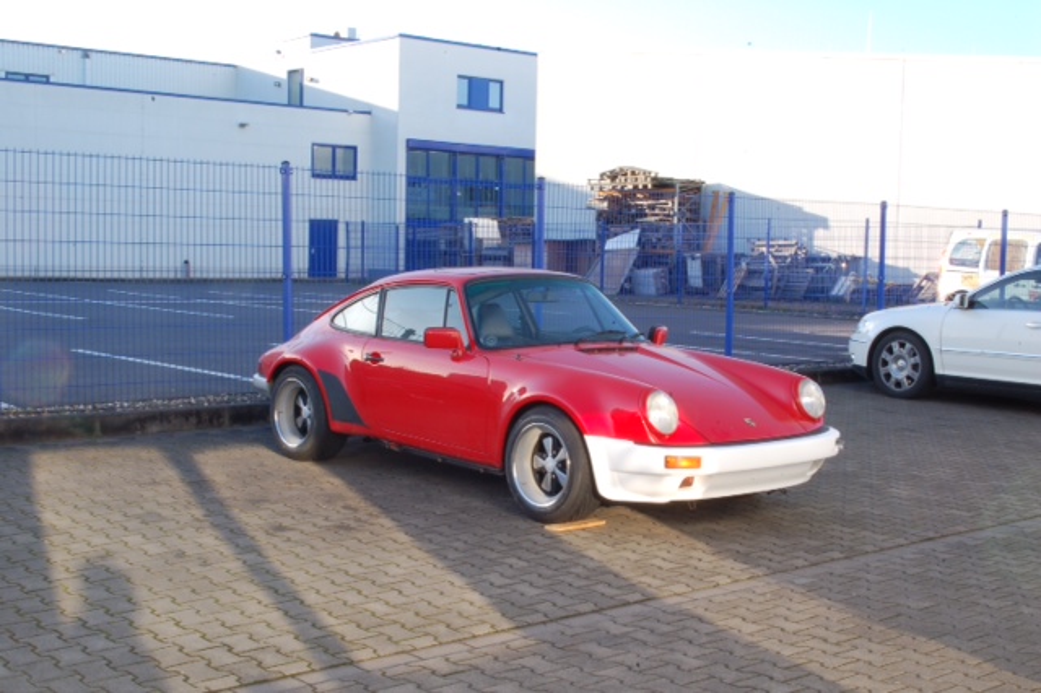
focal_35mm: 48
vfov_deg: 28.0
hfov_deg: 41.1
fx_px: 1387
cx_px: 520
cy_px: 346
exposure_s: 1/5
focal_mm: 32
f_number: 32
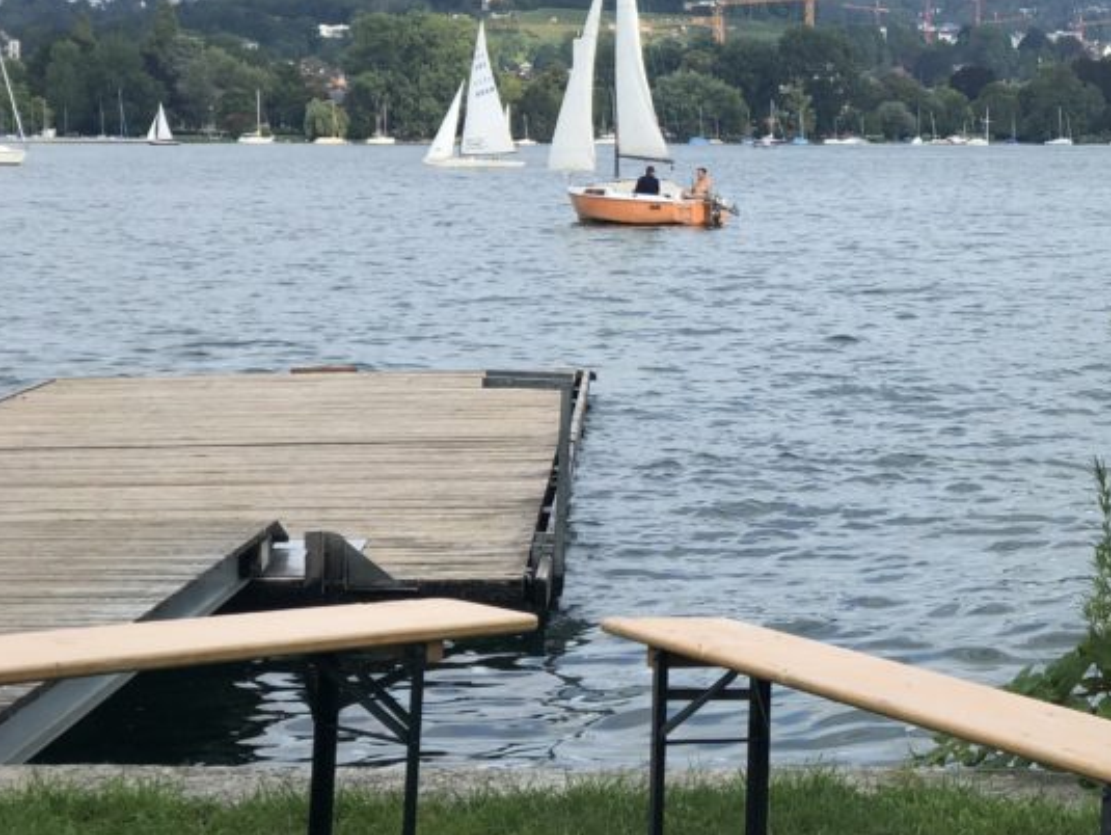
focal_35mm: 109
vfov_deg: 13.6
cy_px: 345
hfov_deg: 17.7
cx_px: 1020
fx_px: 3501
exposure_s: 1/453
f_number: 2.8
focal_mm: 6.6
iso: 20
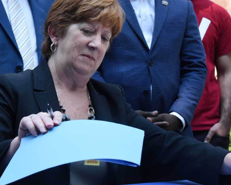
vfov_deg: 15.3
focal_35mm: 100
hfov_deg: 19.1
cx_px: 85
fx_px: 684
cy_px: 54
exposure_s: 1/2000
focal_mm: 45
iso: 3200
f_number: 7.1
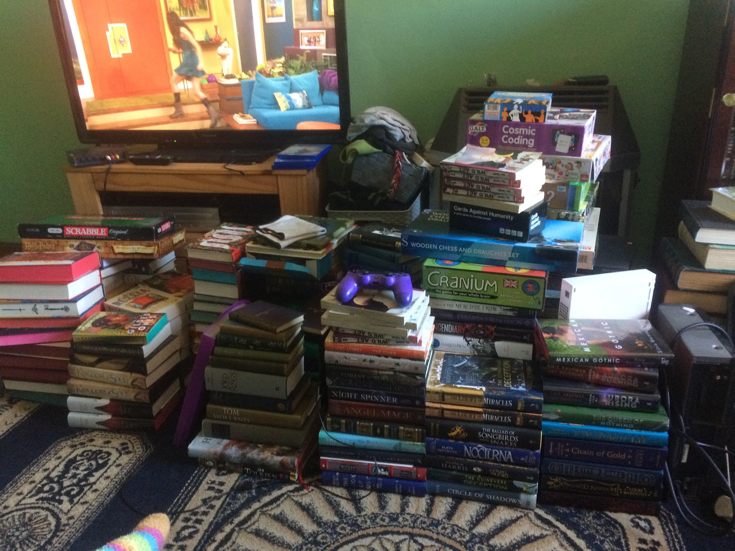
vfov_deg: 48.2
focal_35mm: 29
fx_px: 616
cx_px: 368
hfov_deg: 61.7
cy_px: 276
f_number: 2.2
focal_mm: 4.15
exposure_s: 1/33
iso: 320
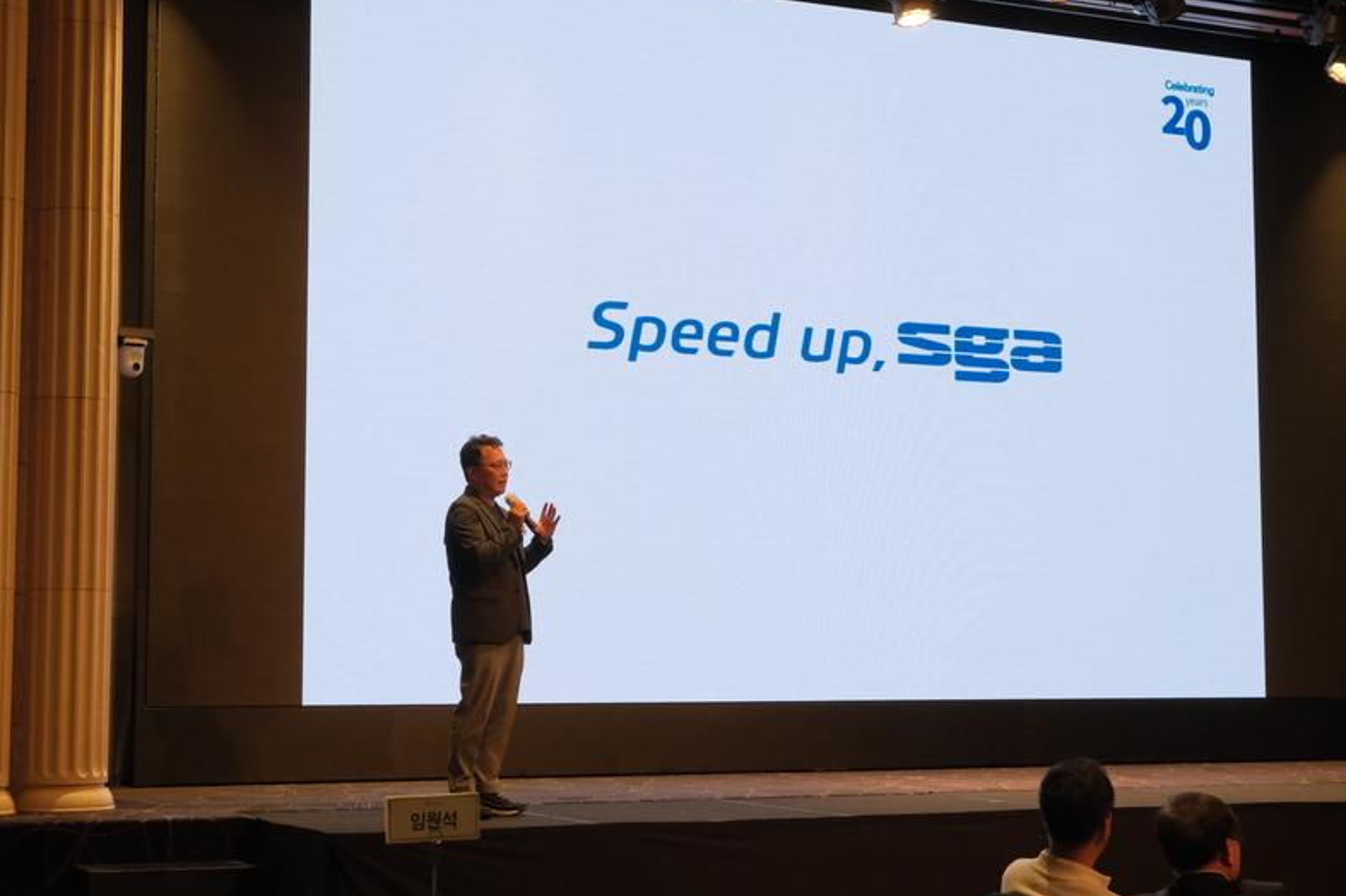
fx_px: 2242
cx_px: 667
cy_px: 444
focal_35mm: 60
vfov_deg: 22.6
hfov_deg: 33.4
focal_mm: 39
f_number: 6.4
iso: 4000
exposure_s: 1/180
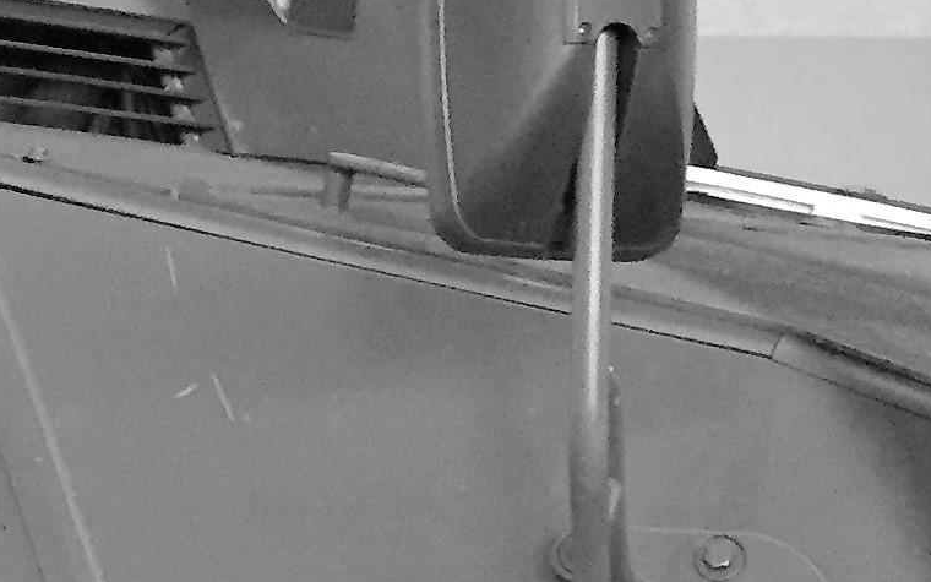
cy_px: 408
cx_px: -163
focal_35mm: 132
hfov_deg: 15.3
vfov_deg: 9.9
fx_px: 3349
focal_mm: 4.15
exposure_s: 1/33
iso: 250
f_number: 2.2
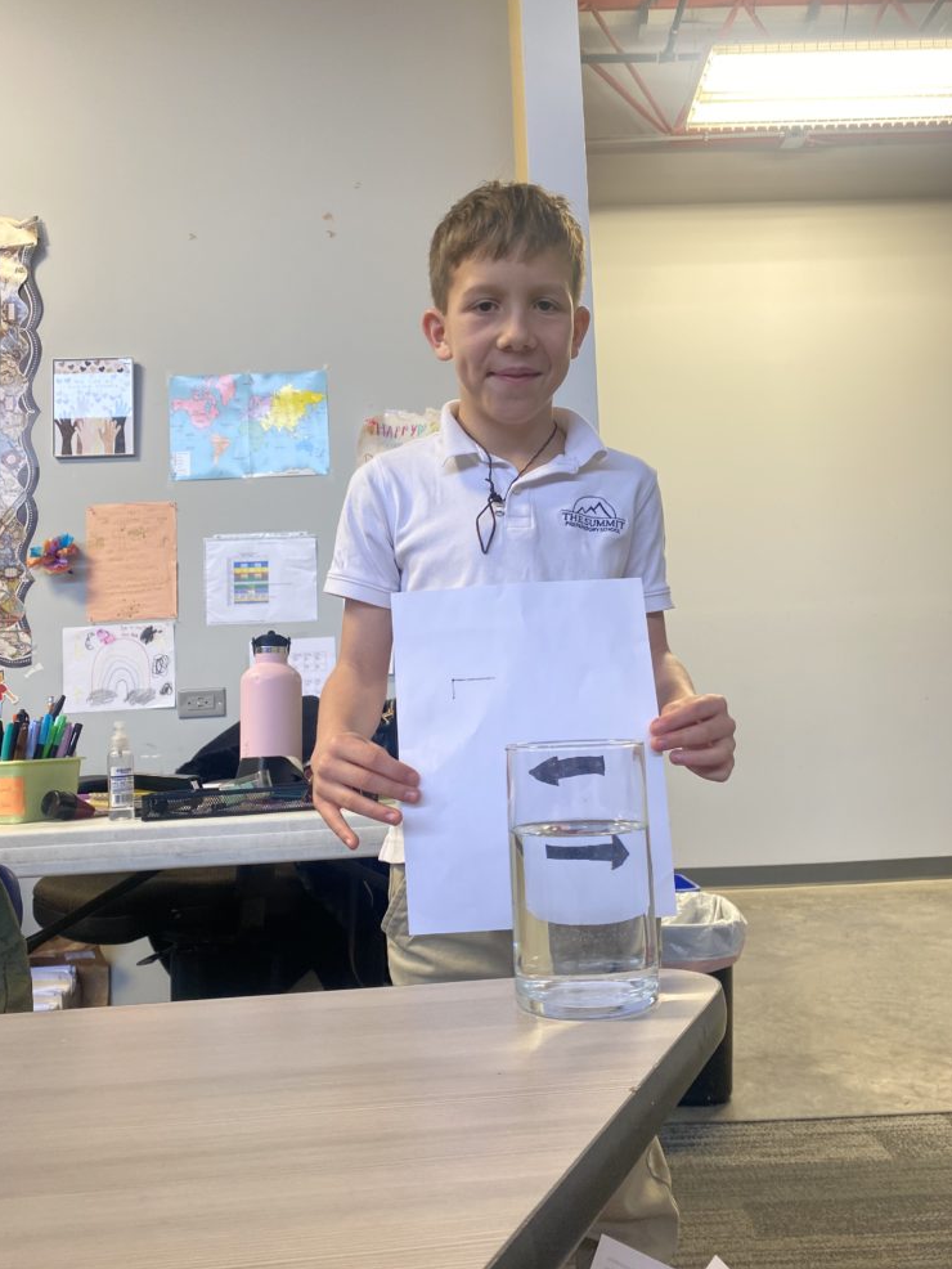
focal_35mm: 27
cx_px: 486
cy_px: 611
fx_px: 990
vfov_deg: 65.3
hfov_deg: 51.4
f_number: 1.8
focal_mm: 4.25
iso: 64
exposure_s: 1/60
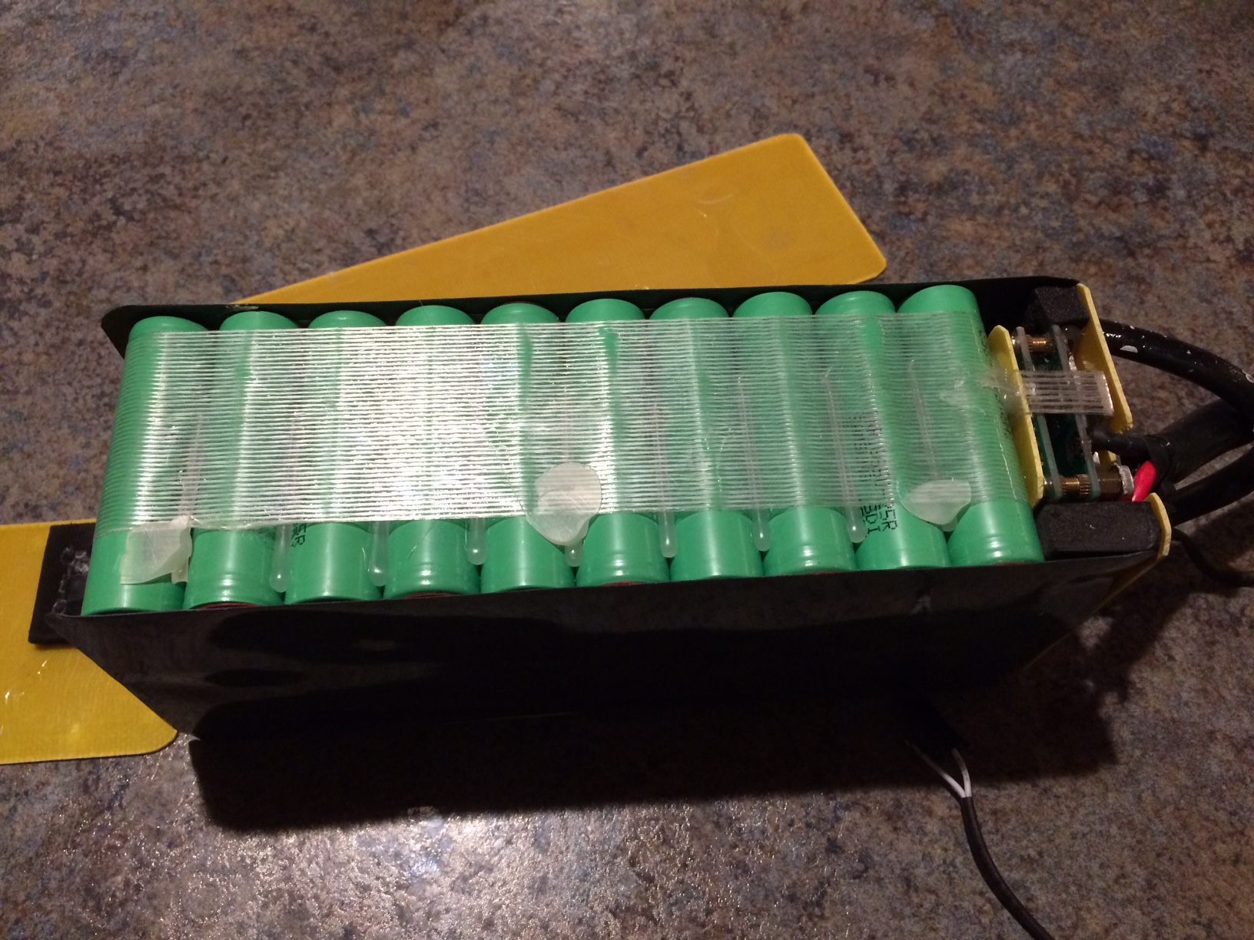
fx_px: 1051
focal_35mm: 29
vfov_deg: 48.2
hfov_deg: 61.7
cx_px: 627
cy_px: 470
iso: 250
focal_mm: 4.15
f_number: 2.2
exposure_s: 1/30
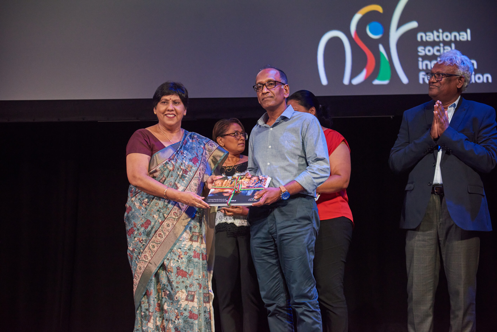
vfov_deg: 19.5
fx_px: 967
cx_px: 248
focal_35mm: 70
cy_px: 166
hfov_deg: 28.8
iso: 1600
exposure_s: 1/160
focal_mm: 70
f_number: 2.8
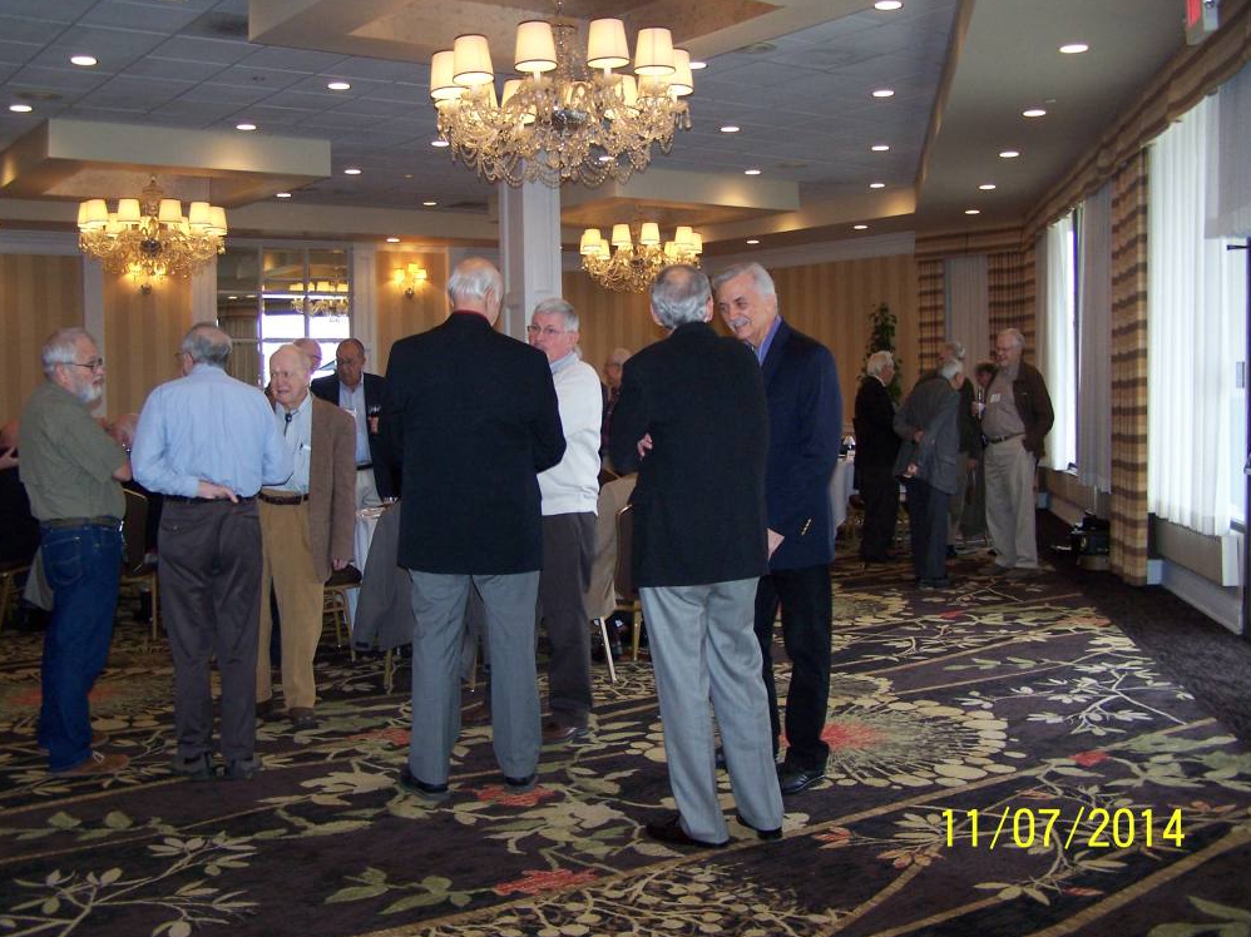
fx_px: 1409
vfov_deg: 36.8
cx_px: 614
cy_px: 475
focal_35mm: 39
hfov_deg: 47.9
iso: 140
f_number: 2.8
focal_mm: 6.3
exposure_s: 1/60
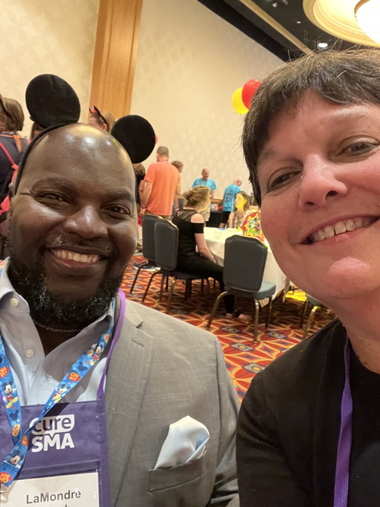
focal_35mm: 30
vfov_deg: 60.0
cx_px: 190
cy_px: 254
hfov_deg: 46.8
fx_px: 439
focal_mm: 2.71
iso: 1000
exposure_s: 1/15
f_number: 2.2
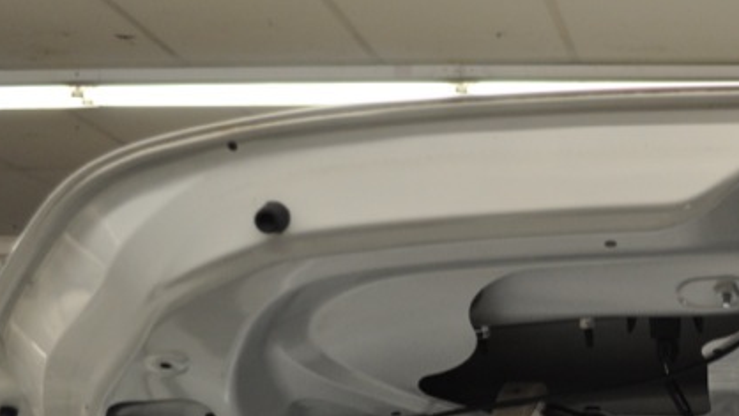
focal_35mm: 72
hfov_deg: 27.5
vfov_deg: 16.7
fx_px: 1411
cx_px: 758
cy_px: 307
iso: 640
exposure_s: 1/60
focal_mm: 20
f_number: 4
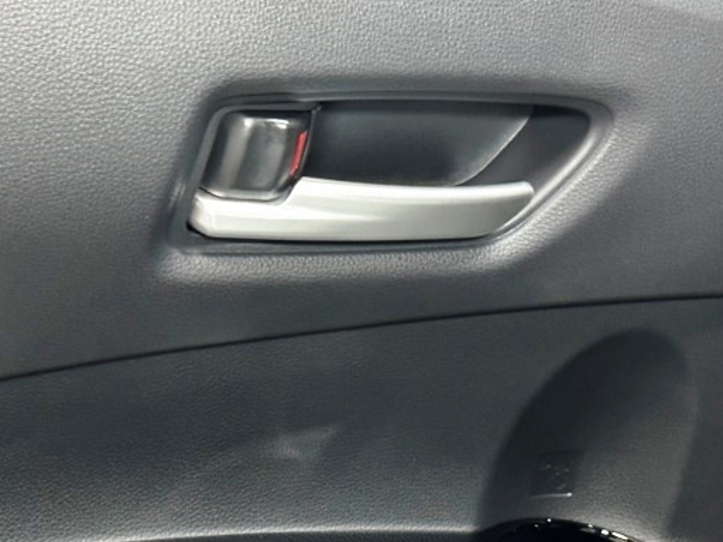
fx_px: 2005
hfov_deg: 20.4
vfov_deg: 15.3
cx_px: 311
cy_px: 401
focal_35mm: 96
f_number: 1.78
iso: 640
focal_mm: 6.86
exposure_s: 1/30
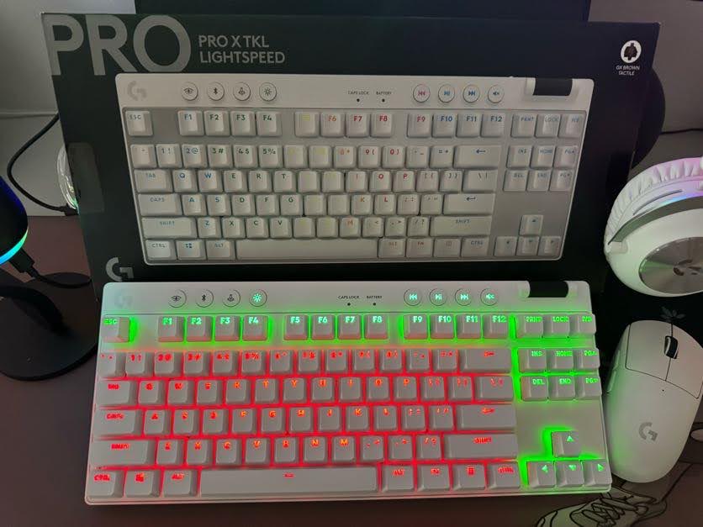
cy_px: 264
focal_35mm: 24
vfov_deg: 56.8
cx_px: 352
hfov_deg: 71.6
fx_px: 487
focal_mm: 6.86
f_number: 1.78
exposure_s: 1/39
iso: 800
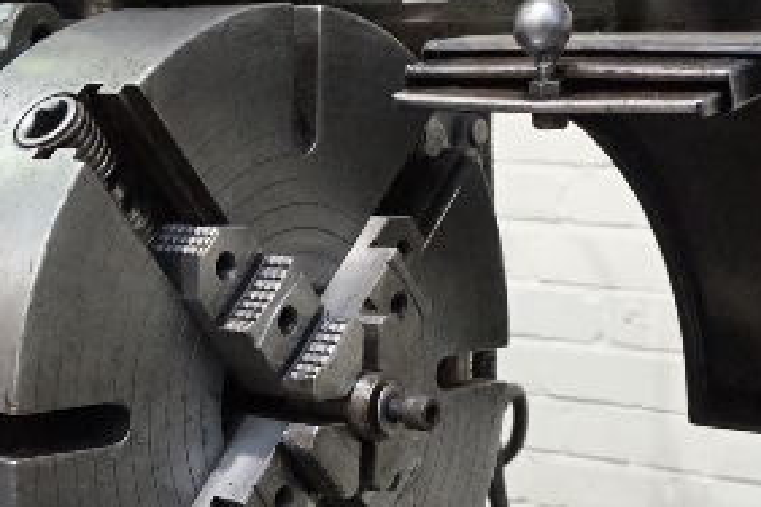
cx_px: 103
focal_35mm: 87
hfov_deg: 22.9
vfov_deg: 15.6
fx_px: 1839
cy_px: 438
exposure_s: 1/80
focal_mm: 16
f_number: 3.5
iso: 3200
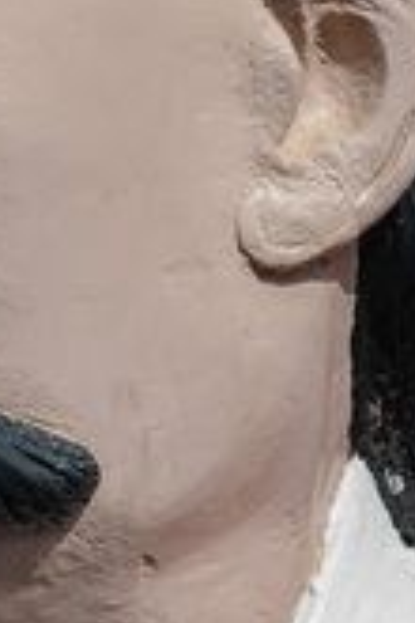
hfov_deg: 1.2
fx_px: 19101
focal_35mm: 1105
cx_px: 53
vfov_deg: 1.9
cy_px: 347
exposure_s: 1/1250
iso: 200
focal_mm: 135
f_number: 5.6
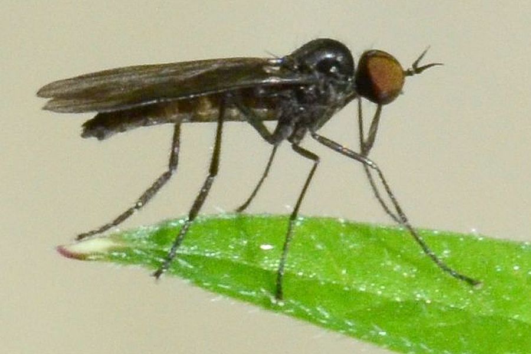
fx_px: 1327
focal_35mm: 90
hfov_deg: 22.6
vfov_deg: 15.2
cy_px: 177
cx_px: 266
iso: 1600
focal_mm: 60
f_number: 22
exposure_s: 1/180
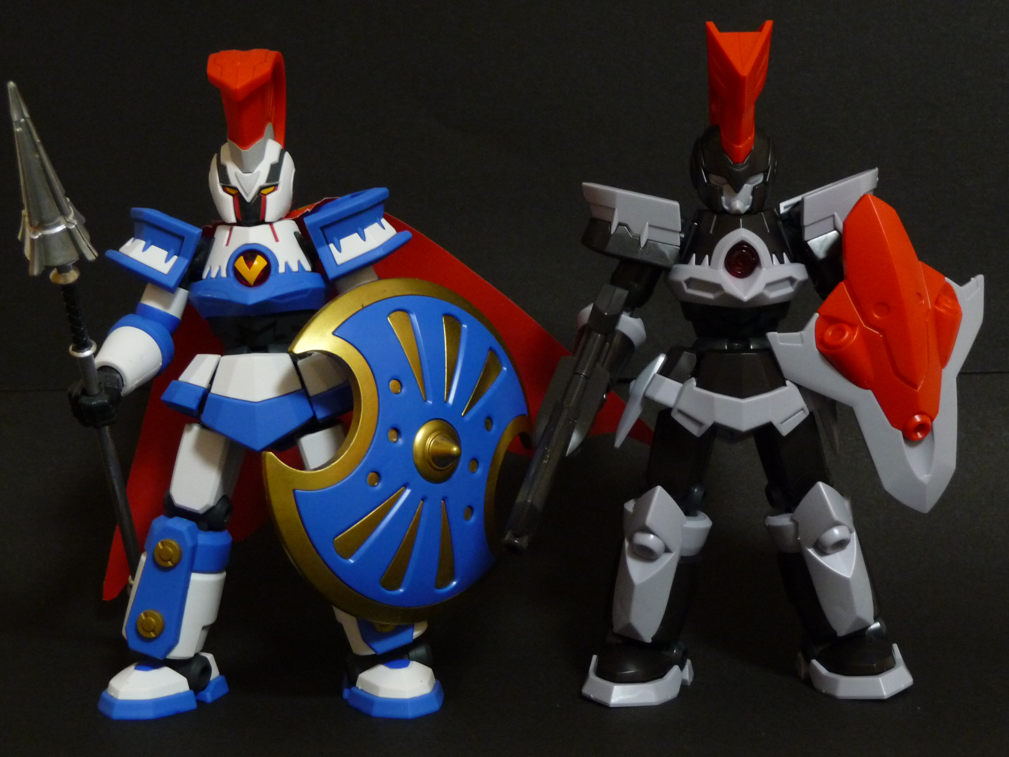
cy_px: 378
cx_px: 504
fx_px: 1953
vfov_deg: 21.9
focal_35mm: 67
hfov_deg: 29.0
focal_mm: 11.3
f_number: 4.5
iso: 400
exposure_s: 1/8
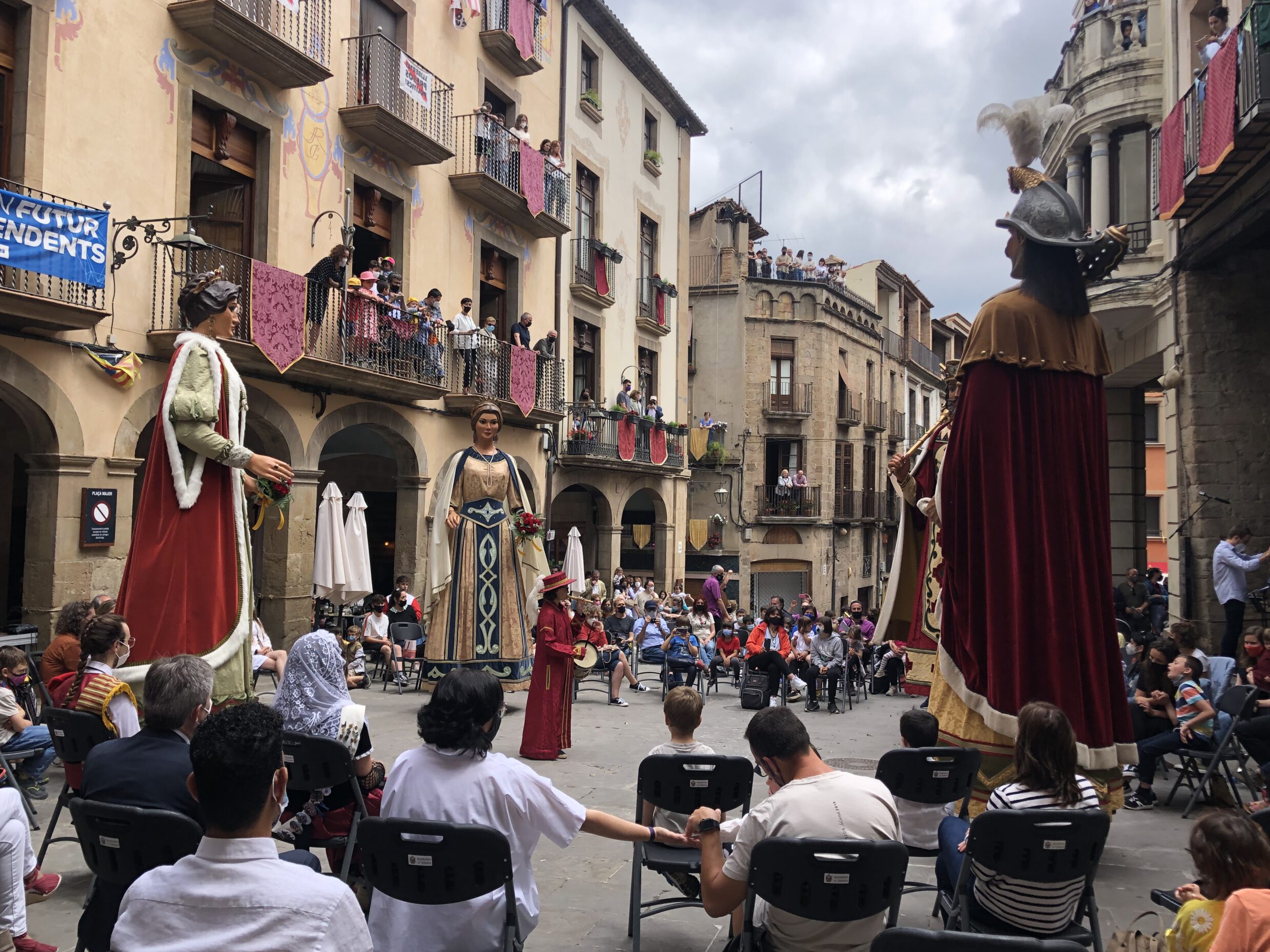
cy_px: 467
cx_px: 624
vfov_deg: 48.2
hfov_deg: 61.7
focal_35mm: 29
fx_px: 1064
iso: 20
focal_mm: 3.99
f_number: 1.8
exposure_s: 1/952
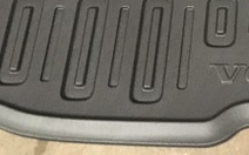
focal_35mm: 93
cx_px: 290
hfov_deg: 21.0
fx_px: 630
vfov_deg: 13.3
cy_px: -66
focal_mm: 4.15
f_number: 2.2
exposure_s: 1/15
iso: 320
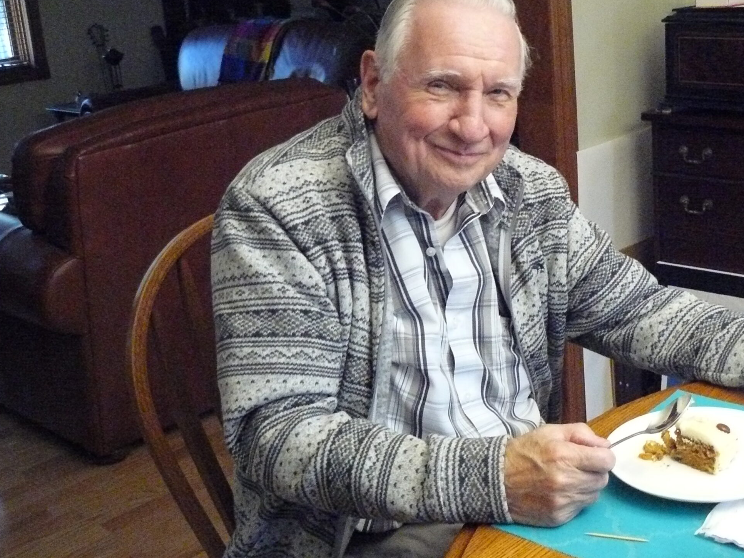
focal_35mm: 49
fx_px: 1053
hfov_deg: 38.6
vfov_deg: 29.6
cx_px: 475
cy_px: 235
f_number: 2.8
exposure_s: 1/25
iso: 800
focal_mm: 6.1
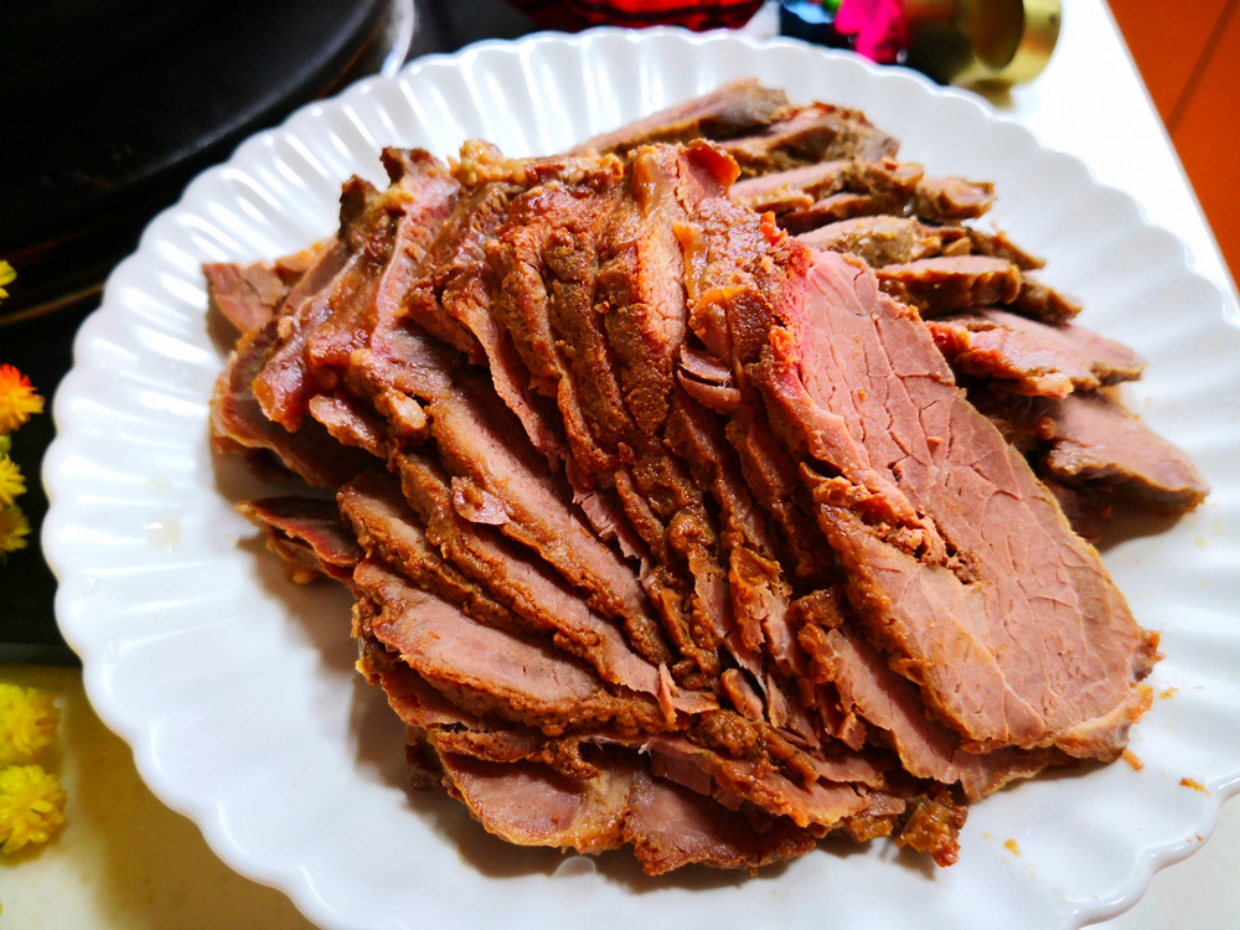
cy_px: 465
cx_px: 620
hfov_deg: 65.3
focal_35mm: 27
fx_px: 967
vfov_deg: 51.4
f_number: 1.6
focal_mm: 3.95
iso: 250
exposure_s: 1/33.3
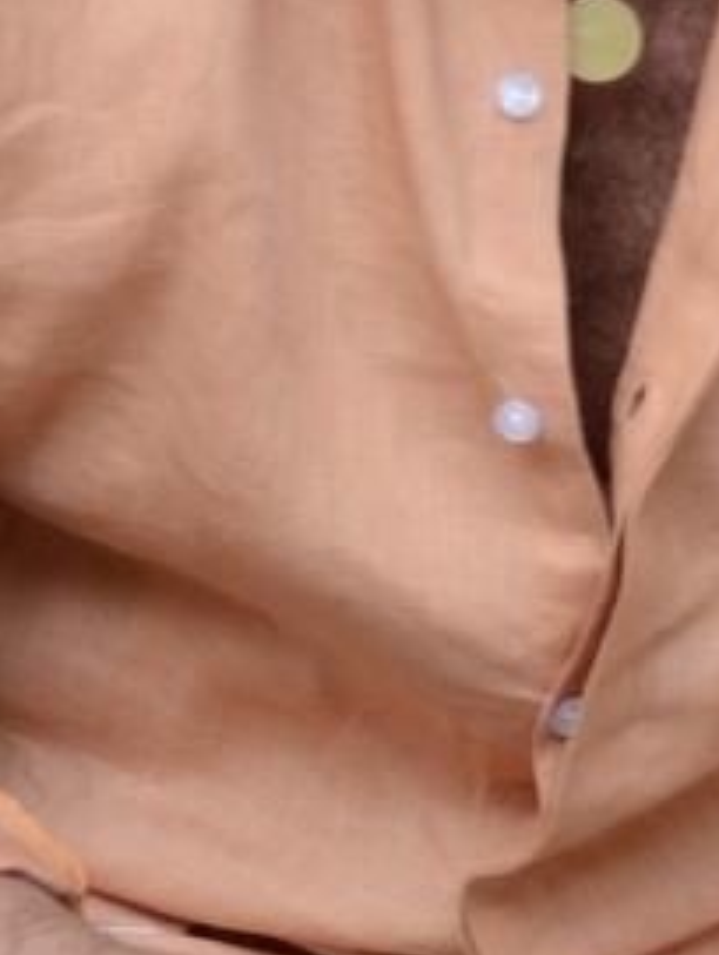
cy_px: 25
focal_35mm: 355
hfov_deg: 4.2
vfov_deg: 5.6
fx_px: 9808
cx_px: 523
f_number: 6.3
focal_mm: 62
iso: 640
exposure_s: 1/125
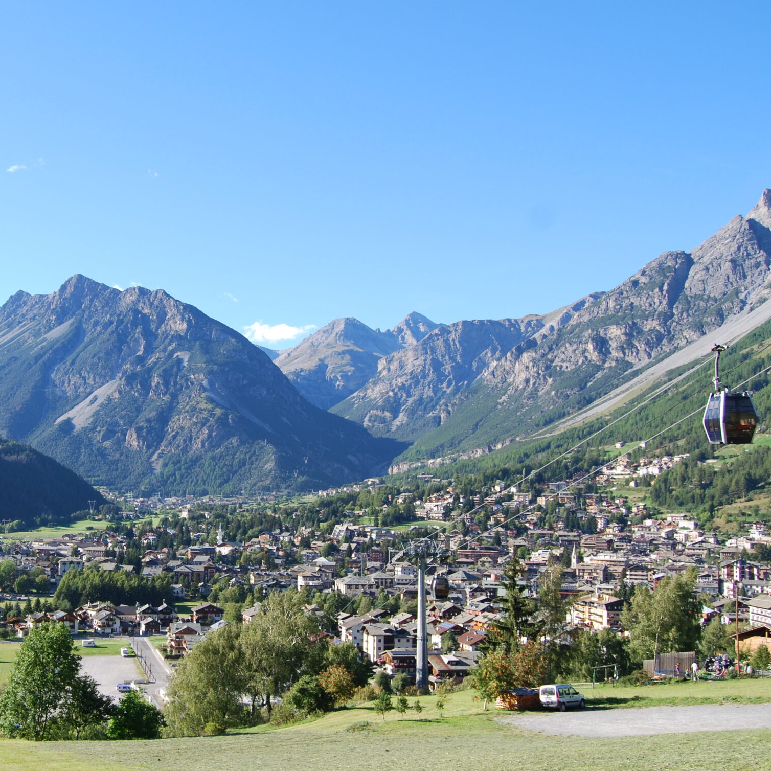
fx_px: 983
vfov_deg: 42.8
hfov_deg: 41.5
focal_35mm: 39
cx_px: 187
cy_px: 398
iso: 100
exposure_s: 1/160
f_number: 6.3
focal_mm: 18
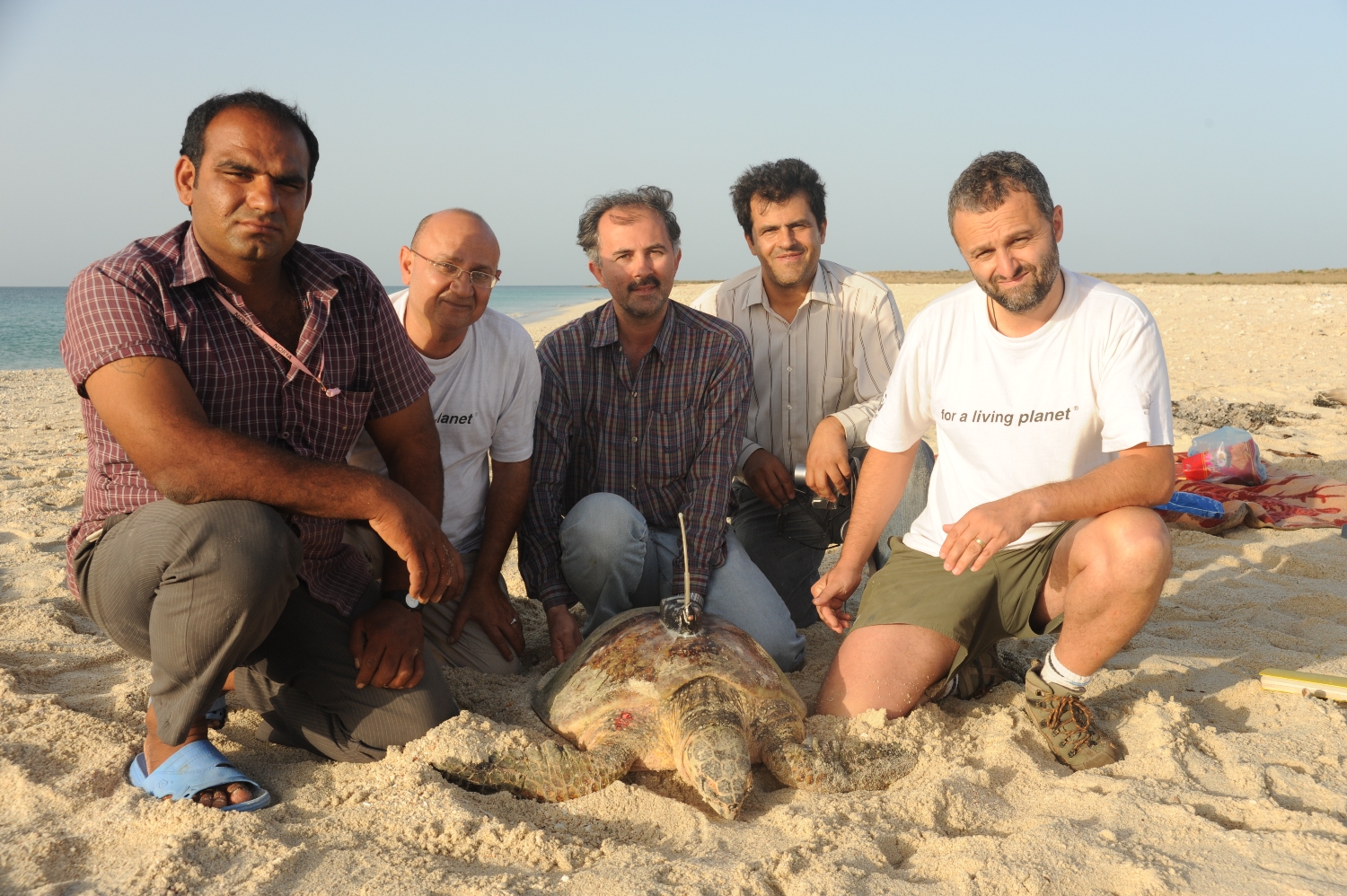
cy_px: 448
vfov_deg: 35.0
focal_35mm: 38
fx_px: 1421
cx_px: 674
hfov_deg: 50.7
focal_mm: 38
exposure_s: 1/400
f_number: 10
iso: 400
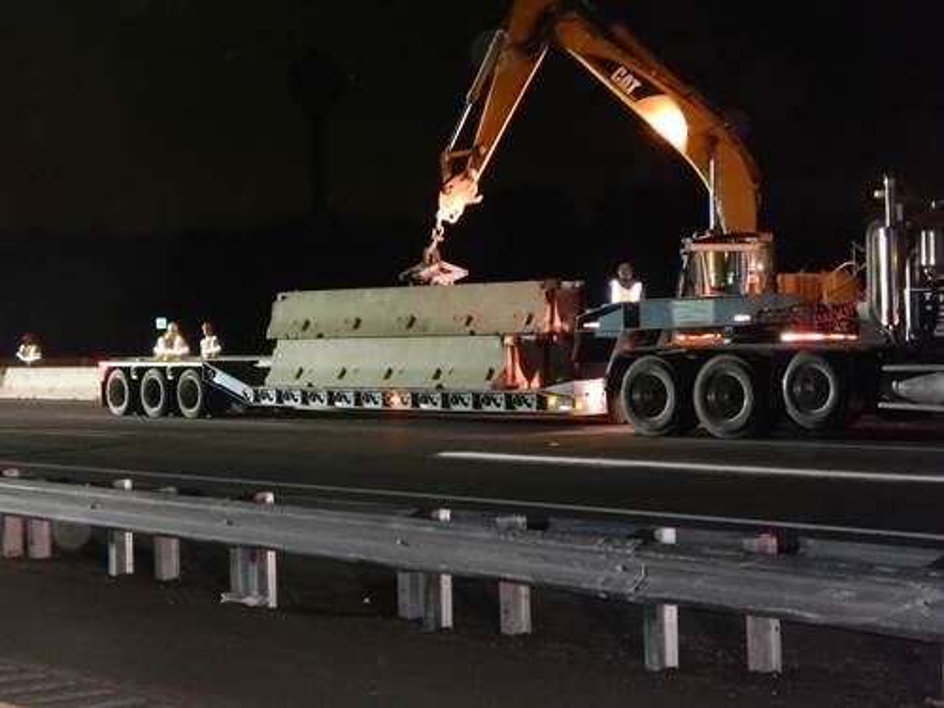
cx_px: 472
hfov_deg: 28.2
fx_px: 1882
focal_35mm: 69
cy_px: 354
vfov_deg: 21.3
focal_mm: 12.3
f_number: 4.1
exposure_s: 1/30
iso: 1250
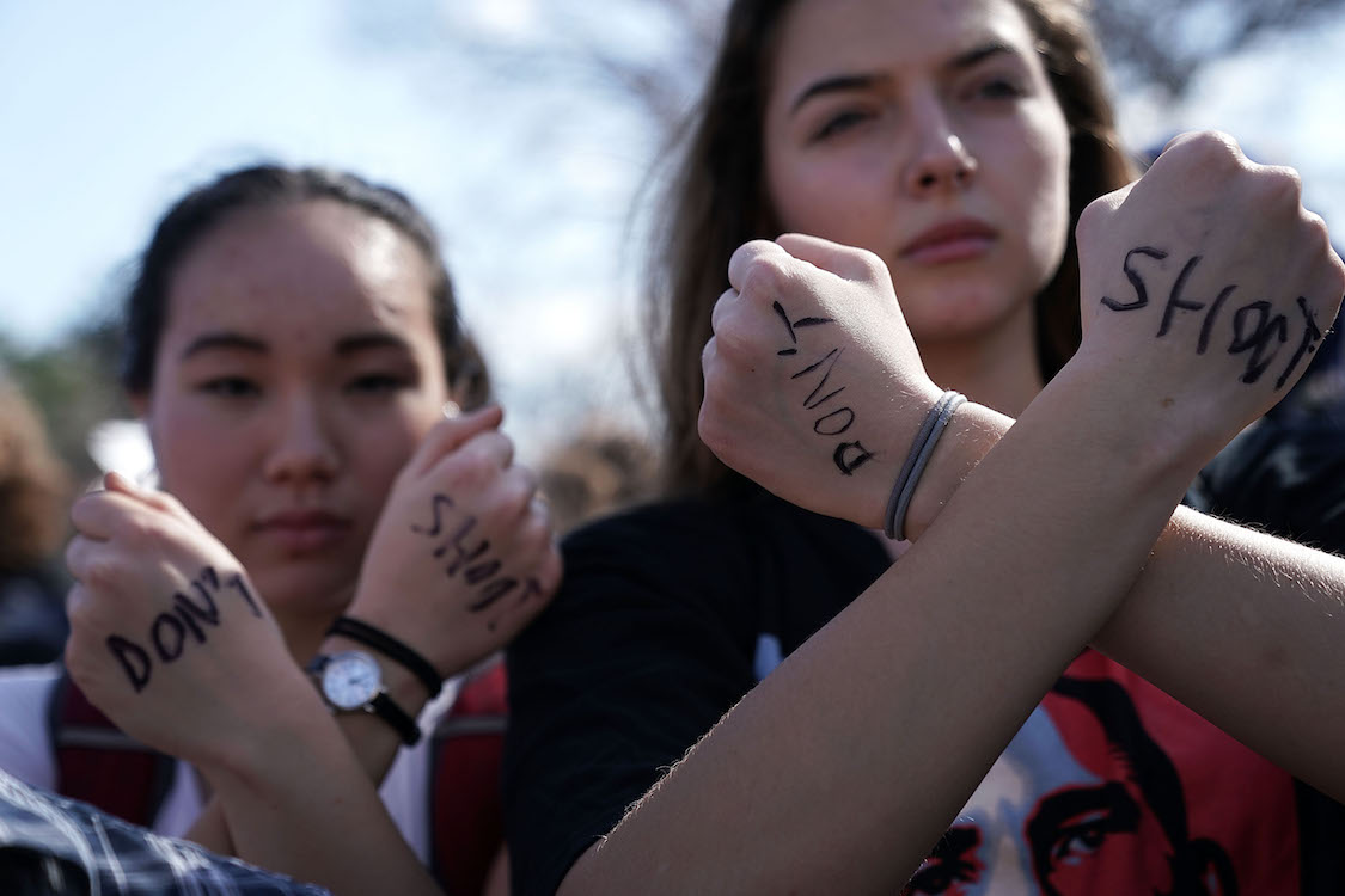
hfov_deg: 35.6
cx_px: 672
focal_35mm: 56
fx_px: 2092
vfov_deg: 24.2
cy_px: 448
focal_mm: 56
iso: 200
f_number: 2.8
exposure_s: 1/2500
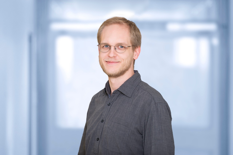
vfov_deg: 7.8
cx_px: 116
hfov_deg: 11.8
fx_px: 1132
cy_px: 78
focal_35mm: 175
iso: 200
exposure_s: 1/200
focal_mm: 175
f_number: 2.8
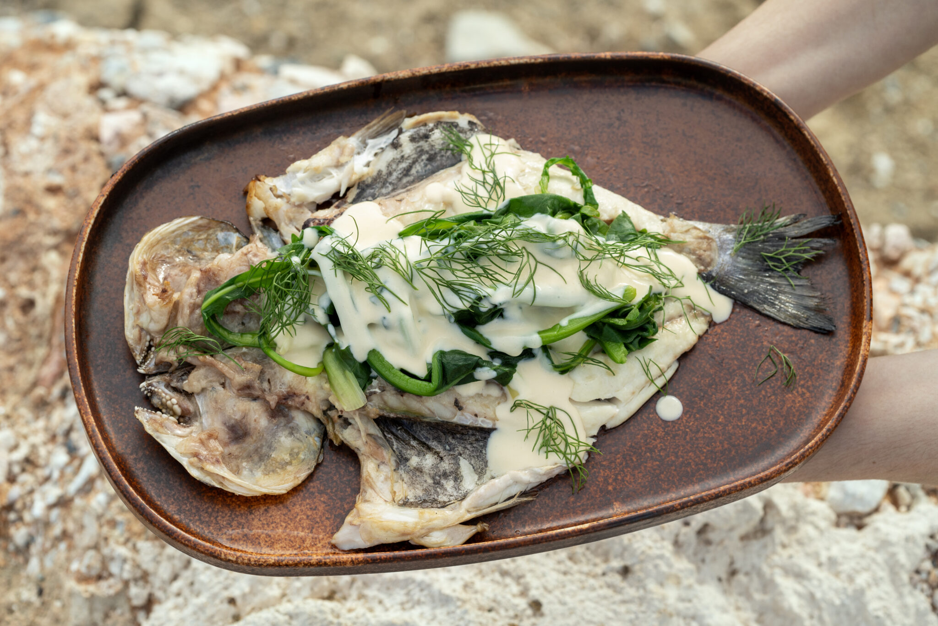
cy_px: 313
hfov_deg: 20.4
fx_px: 2606
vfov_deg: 13.7
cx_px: 469
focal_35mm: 100
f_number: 7.1
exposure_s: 1/500
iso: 640
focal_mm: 100
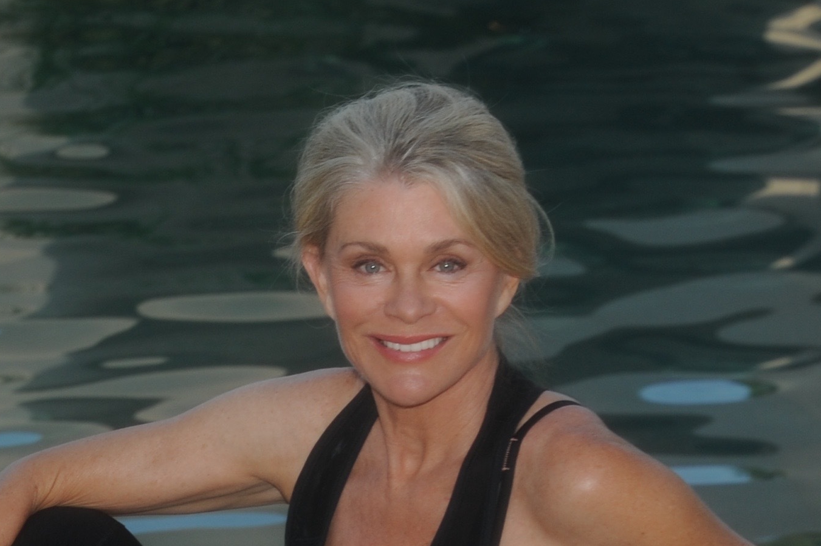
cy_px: 788
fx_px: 7179
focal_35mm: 315
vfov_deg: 4.3
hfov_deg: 6.5
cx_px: 1
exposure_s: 1/160
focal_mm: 100
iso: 250
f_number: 8
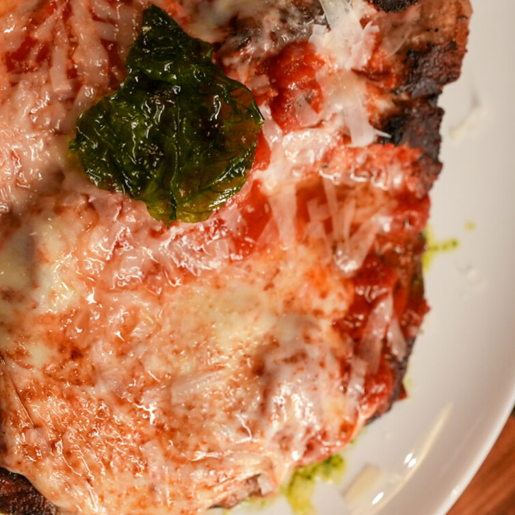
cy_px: 130
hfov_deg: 21.1
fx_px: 1363
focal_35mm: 81
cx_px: 87
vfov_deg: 21.2
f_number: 4
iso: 800
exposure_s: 1/160
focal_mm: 35
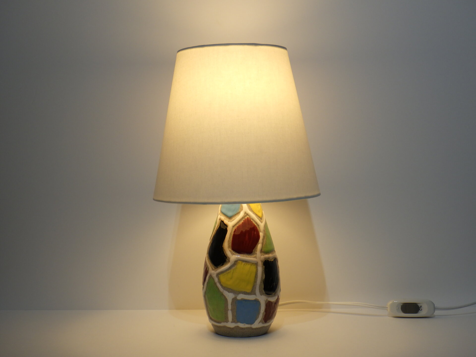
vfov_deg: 28.6
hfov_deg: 37.5
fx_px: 701
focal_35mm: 51
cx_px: 238
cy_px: 178
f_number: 4.4
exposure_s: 1/50
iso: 125
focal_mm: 9.1
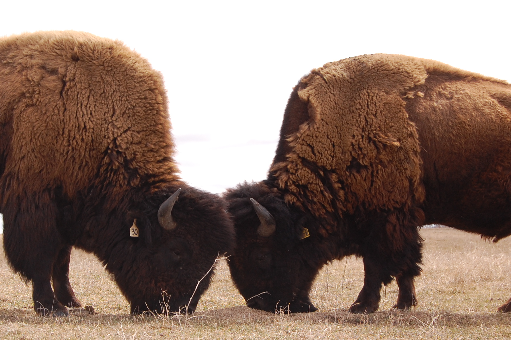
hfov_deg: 21.7
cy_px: 209
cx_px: 224
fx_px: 1333
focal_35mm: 94
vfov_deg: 14.5
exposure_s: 1/320
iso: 200
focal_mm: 38
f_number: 9
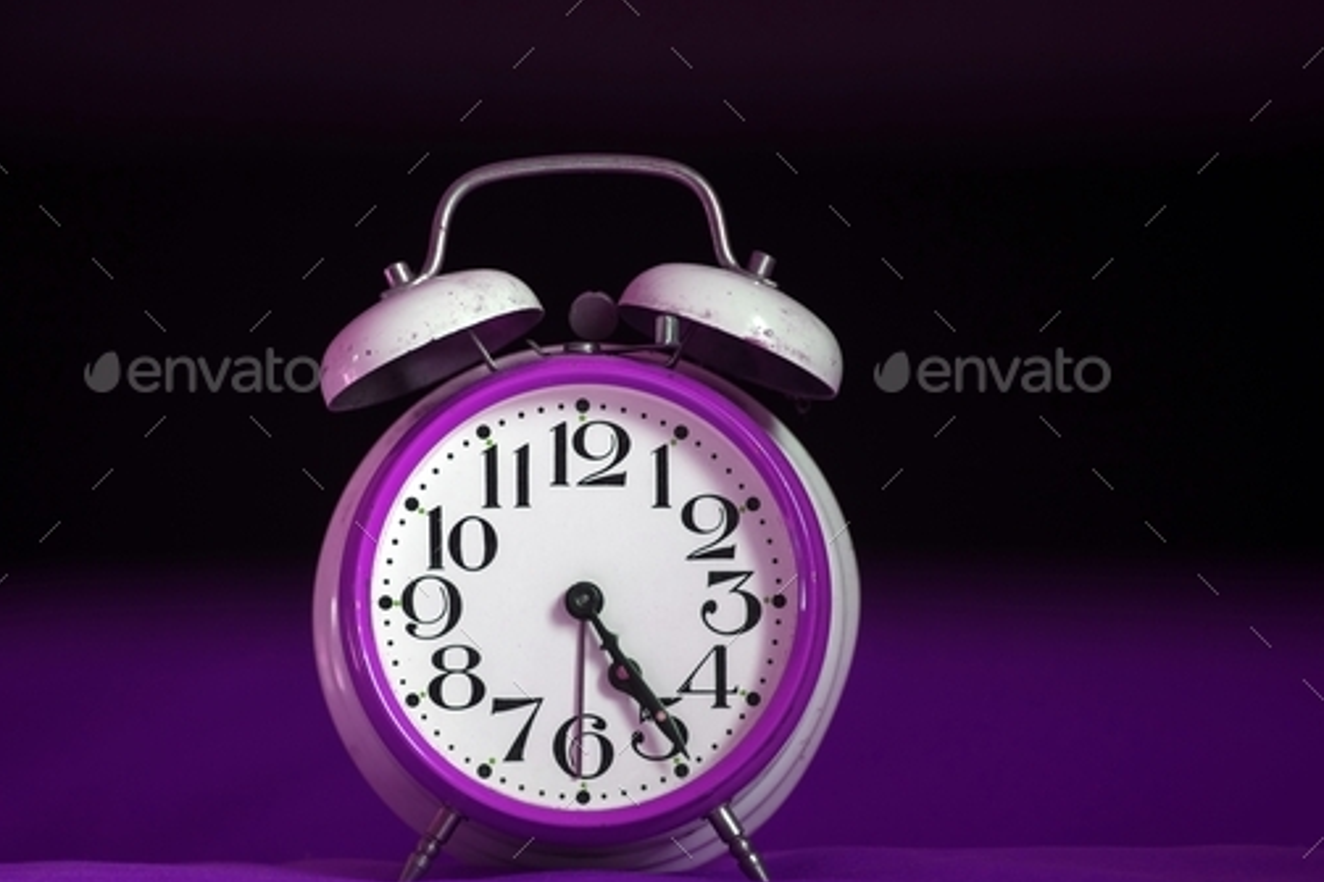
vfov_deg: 3.9
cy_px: 498
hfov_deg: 5.9
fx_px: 12941
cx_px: 590
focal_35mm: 352
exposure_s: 1/160
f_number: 4
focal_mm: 300
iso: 400
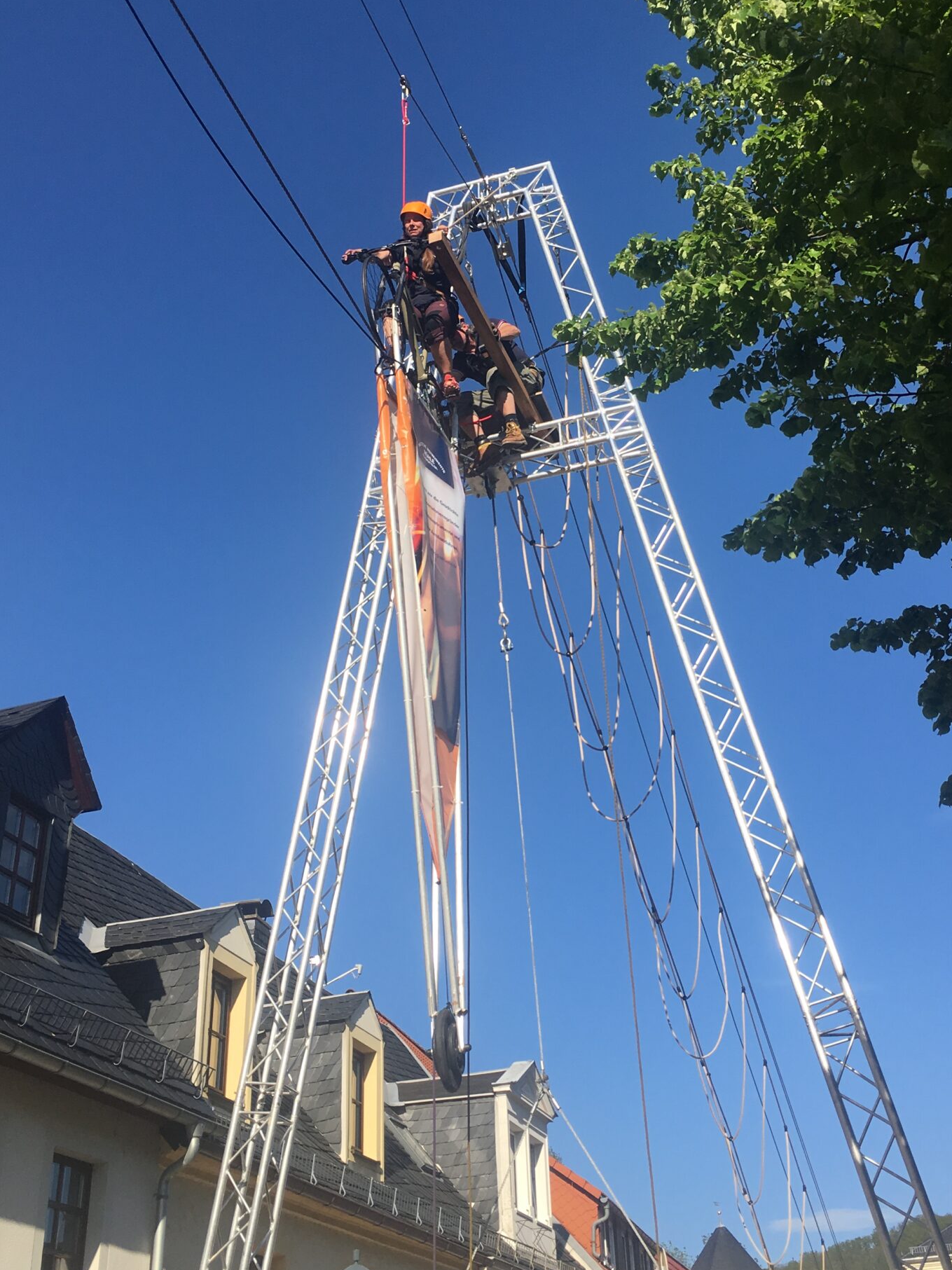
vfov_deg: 46.8
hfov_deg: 35.9
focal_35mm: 40
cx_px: 533
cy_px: 592
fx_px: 1467
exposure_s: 1/1425
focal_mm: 4.15
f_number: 2.2
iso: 25
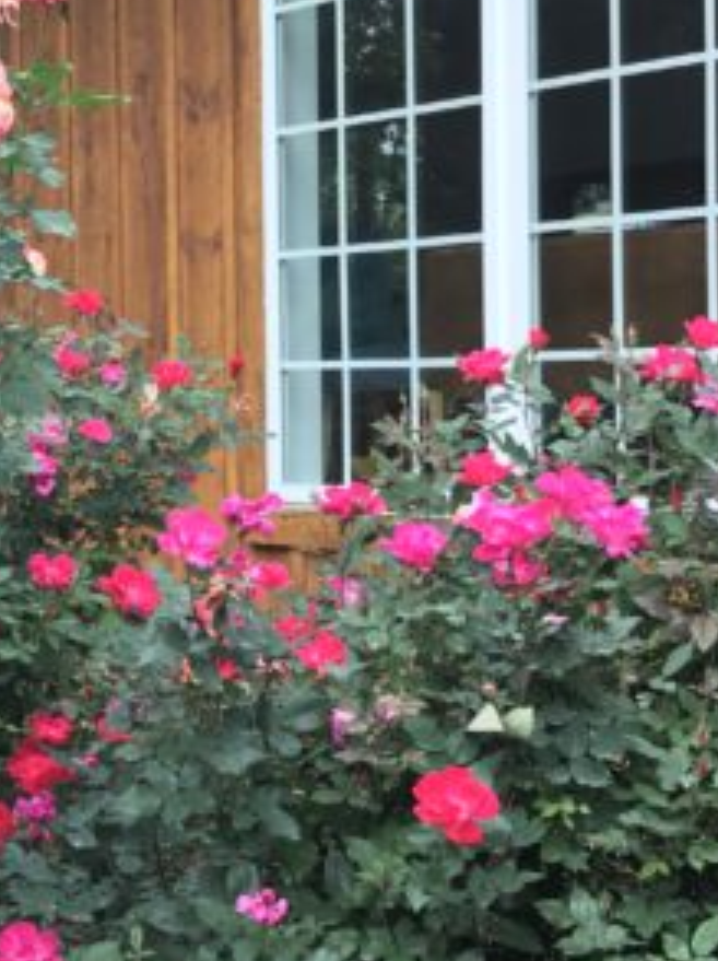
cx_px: 257
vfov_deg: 29.0
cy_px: 413
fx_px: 1857
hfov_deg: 21.8
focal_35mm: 67
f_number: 1.8
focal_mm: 3.99
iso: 32
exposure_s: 1/120
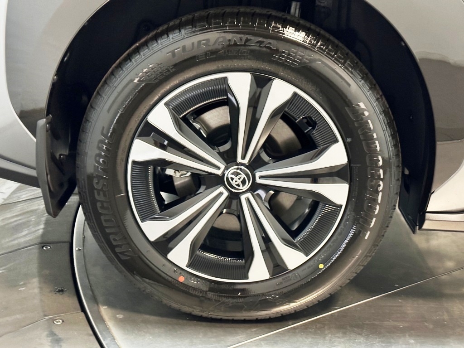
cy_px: 174
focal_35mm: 48
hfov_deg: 39.7
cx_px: 232
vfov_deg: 30.3
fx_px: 643
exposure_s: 1/30
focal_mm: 6.86
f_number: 1.78
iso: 640
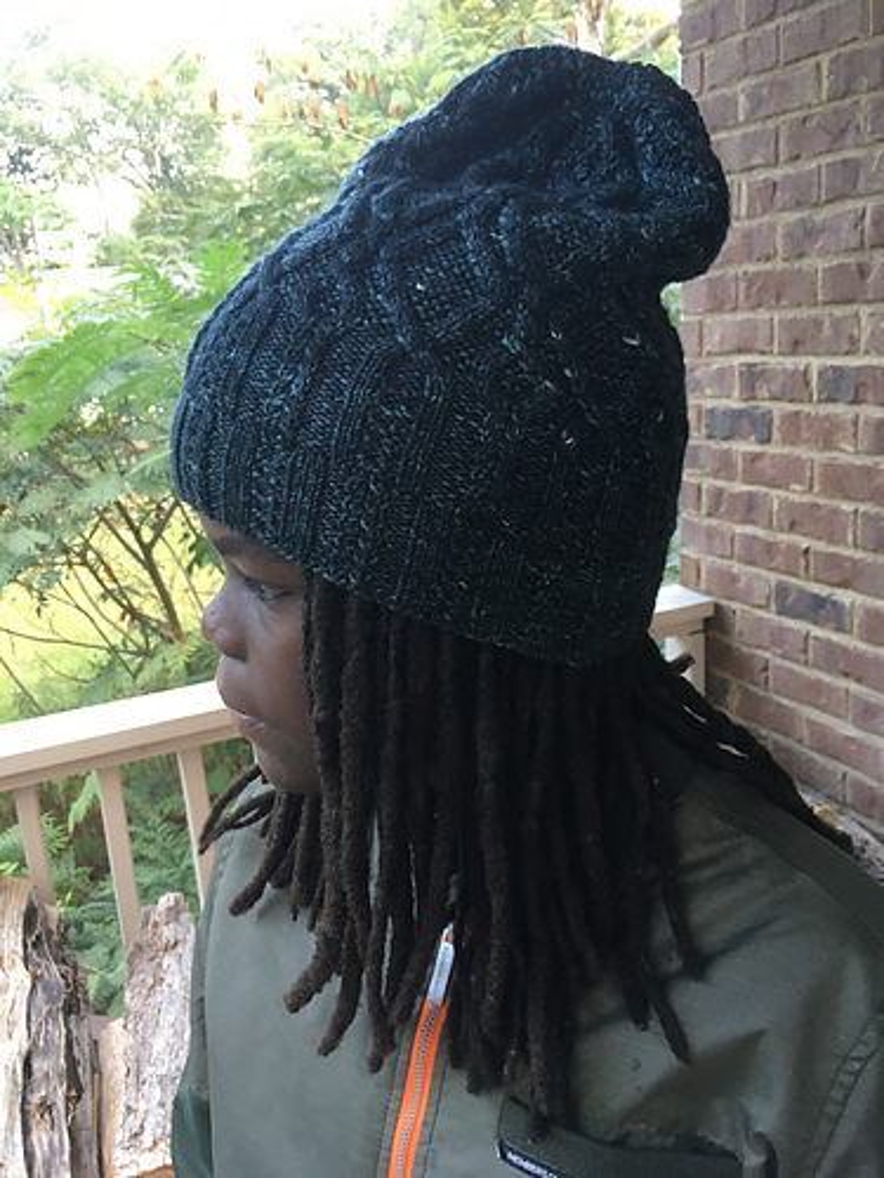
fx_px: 987
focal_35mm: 29
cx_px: 442
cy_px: 589
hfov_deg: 48.2
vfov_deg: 61.7
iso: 32
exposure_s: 1/30
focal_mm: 4.15
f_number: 2.2
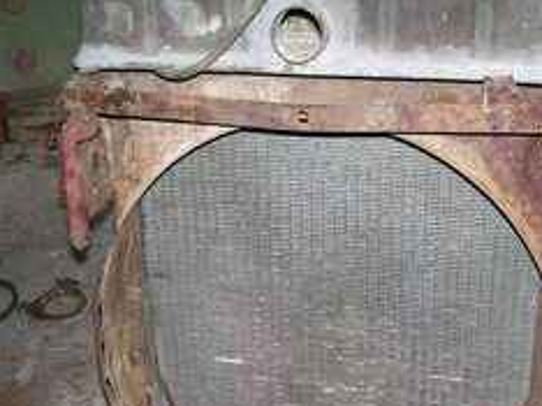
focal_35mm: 53
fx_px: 829
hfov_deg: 36.1
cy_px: 292
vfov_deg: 27.2
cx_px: 317
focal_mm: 6
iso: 80
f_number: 2.7
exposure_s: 1/64
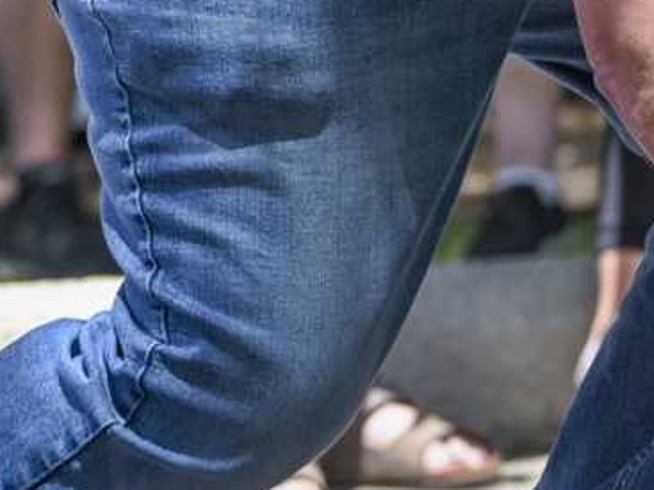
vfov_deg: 3.4
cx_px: 1484
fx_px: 8310
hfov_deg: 4.4
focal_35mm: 440
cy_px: -239
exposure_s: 1/1600
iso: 250
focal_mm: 82
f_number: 3.2
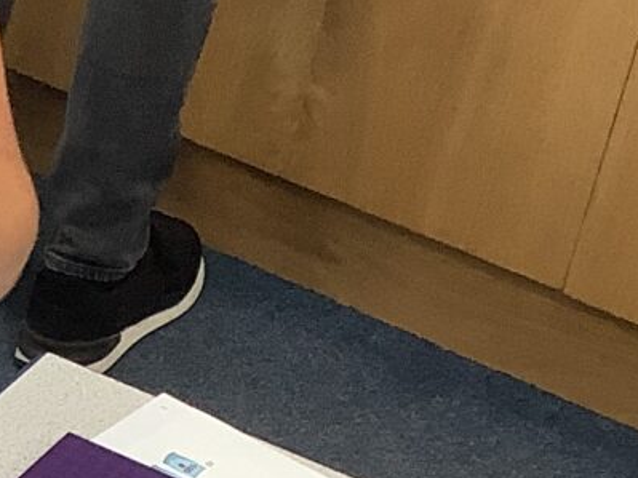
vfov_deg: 9.1
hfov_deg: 11.6
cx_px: -472
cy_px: 663
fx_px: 2930
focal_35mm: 159
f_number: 2.4
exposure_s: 1/50
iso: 80
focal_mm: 3.3
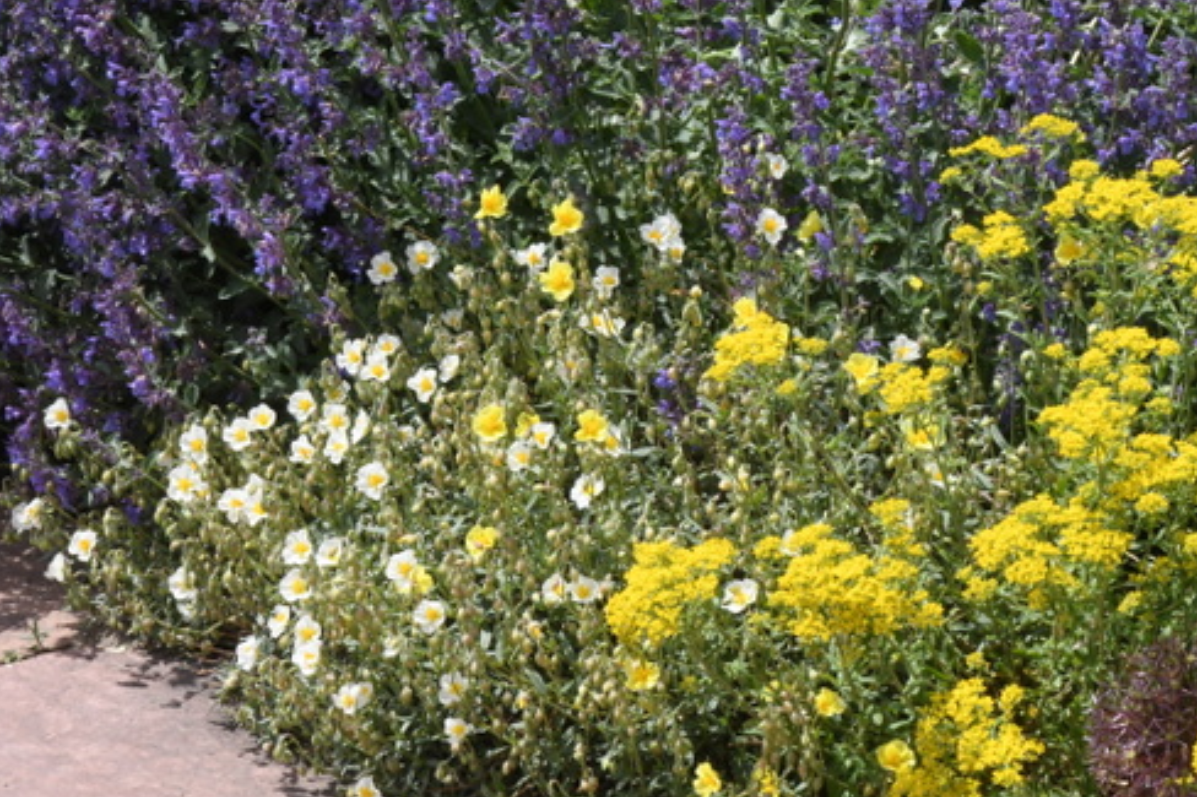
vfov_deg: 6.6
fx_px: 6869
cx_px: 765
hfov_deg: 10.0
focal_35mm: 207
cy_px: 310
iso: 1000
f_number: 25
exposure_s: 1/160
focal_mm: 105
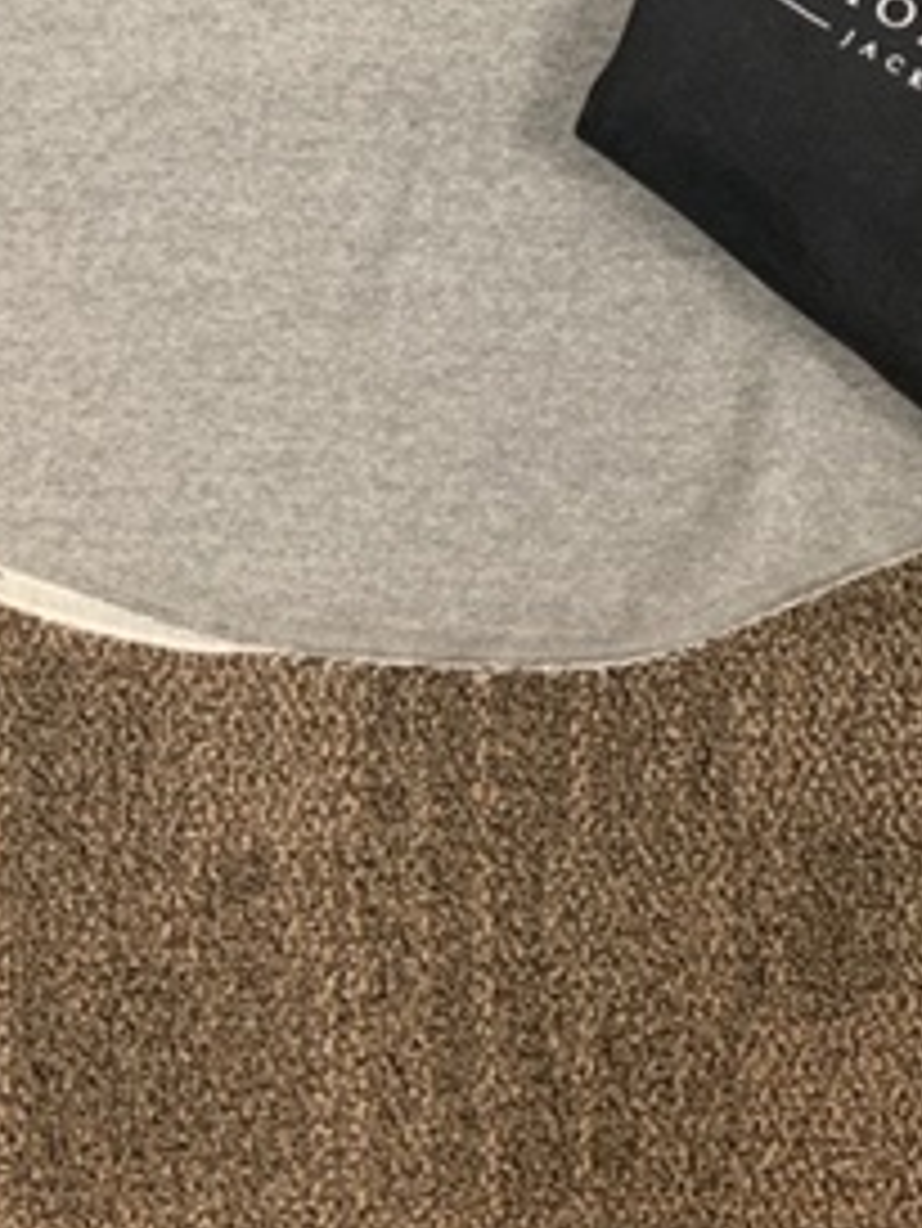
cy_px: 27
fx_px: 2165
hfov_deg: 23.9
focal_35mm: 61
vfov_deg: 29.7
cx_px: 652
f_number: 1.8
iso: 320
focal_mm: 4.25
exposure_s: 1/60
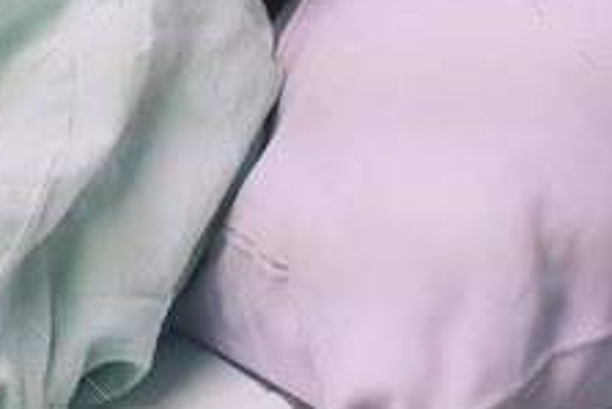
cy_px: -89
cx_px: -110
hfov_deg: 10.2
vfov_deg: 6.9
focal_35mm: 198
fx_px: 3368
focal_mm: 75
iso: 640
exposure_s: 1/60
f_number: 4.5
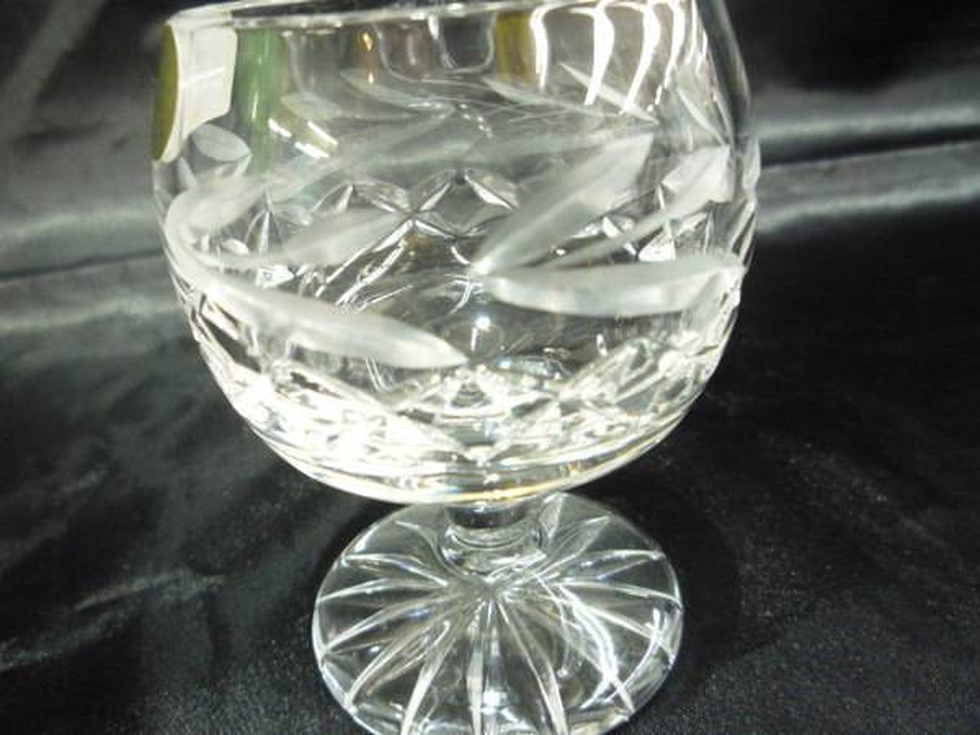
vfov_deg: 46.8
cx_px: 490
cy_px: 368
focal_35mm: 30
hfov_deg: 60.0
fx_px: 849
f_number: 3.3
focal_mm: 5.2
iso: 400
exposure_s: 1/15
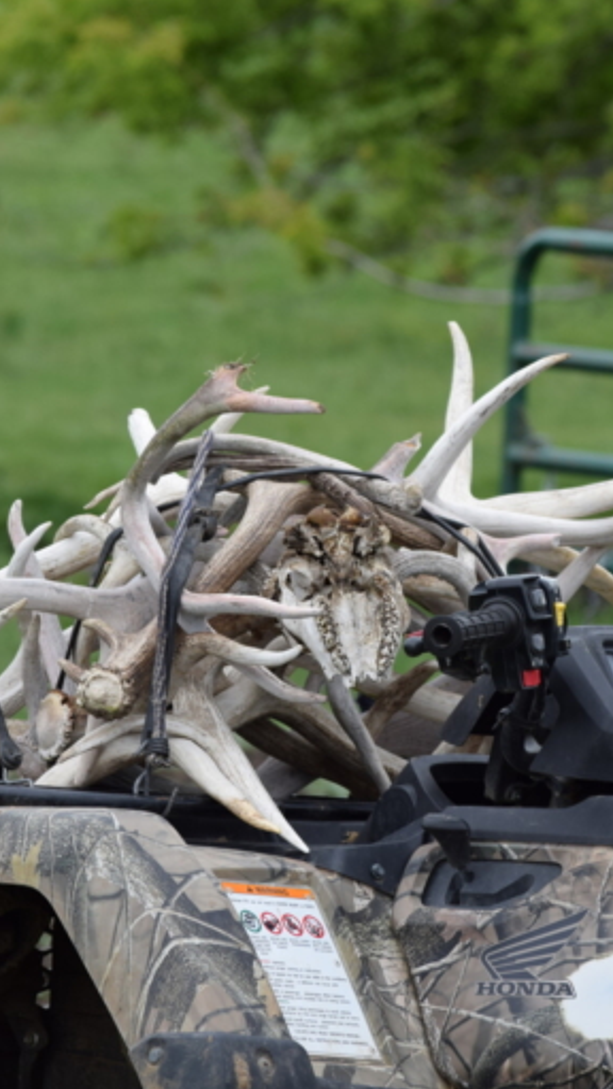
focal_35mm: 308
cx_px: 289
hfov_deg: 3.9
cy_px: 544
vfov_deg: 7.0
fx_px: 8900
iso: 200
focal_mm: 130
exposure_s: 1/640
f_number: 6.3
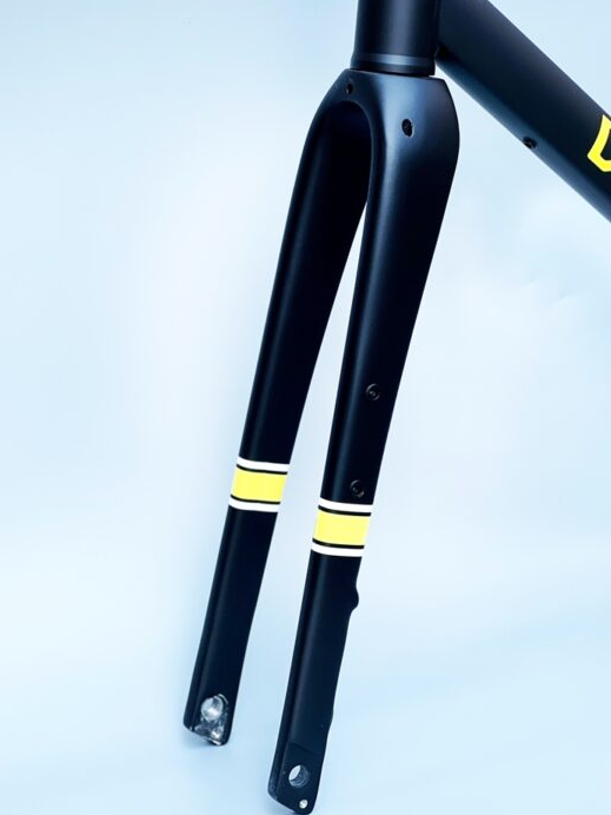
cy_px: 345
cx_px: 327
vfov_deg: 22.0
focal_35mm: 89
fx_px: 2095
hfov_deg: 16.6
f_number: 2.8
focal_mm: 9
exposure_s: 1/121
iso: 32
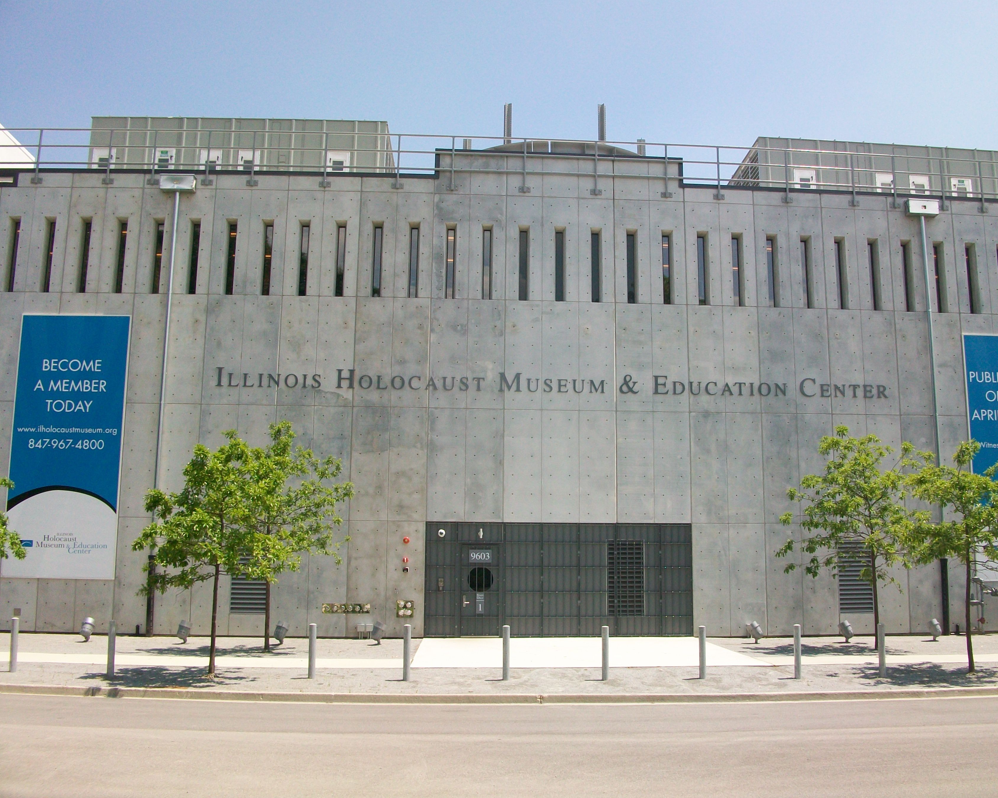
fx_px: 1004
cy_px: 400
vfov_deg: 43.4
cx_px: 543
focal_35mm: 34
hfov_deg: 52.8
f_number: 5.5
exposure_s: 1/250
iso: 64
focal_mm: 5.7
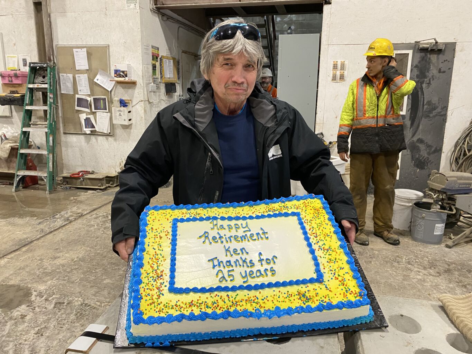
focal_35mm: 26
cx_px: 236
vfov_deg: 53.1
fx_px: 355
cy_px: 177
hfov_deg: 67.3
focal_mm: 4.25
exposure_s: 1/60
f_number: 1.8
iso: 250
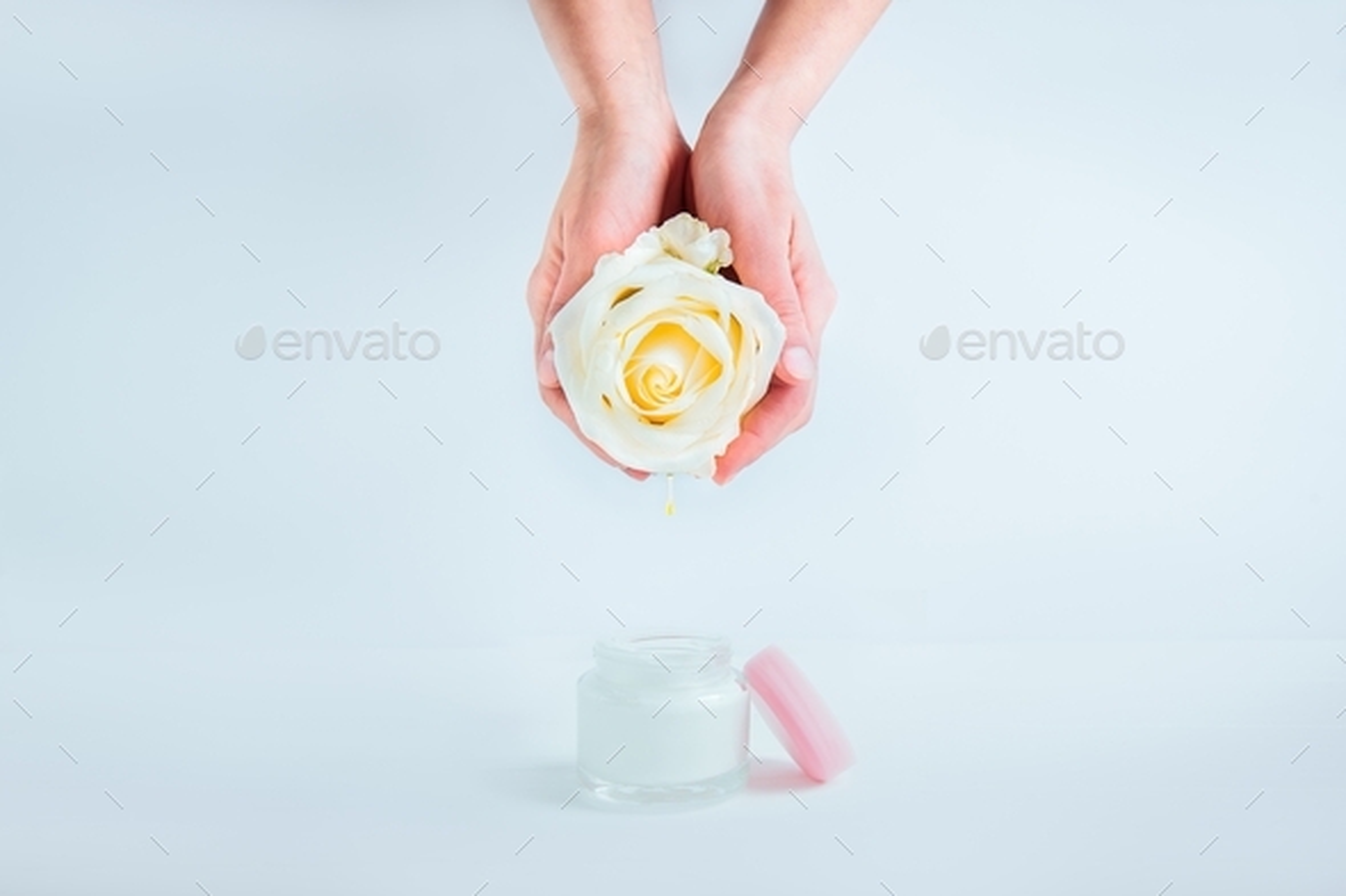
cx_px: 673
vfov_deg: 28.1
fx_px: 1794
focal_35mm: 48
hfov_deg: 41.1
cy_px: 448
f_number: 8
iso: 200
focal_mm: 48
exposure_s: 1/160
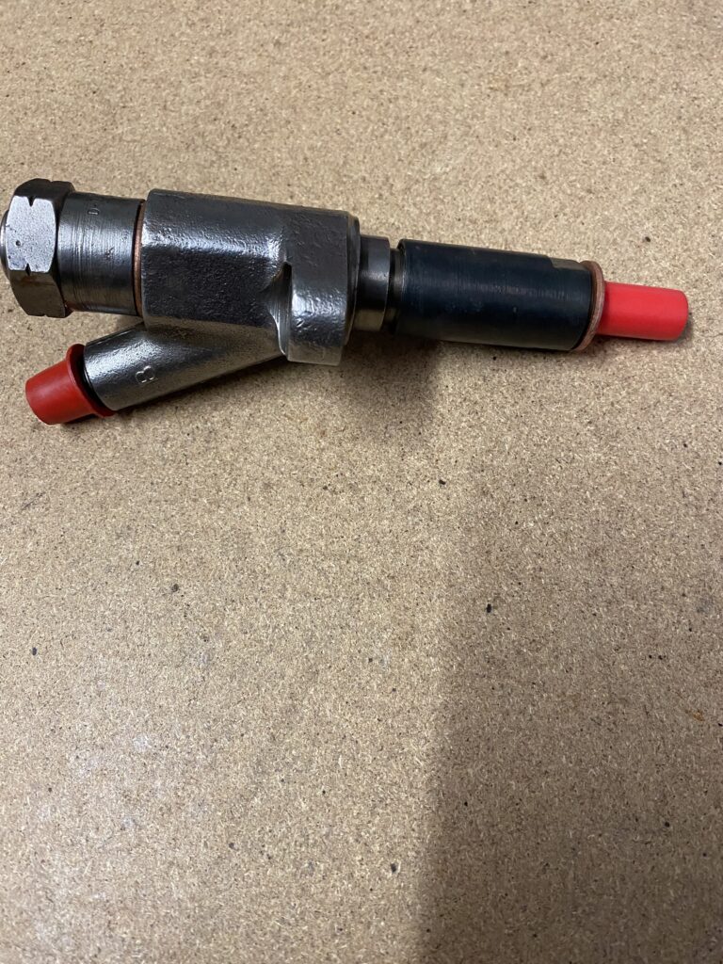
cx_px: 362
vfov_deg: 67.3
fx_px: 724
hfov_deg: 53.1
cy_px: 482
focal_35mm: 26
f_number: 1.8
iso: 320
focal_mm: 4.25
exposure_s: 1/50
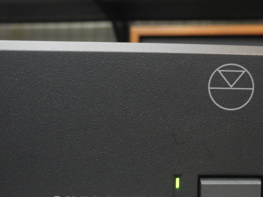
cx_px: 160
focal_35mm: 53
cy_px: 123
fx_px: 403
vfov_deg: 27.4
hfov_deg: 36.0
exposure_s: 1/23.3
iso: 400
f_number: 3.2
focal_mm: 8.1
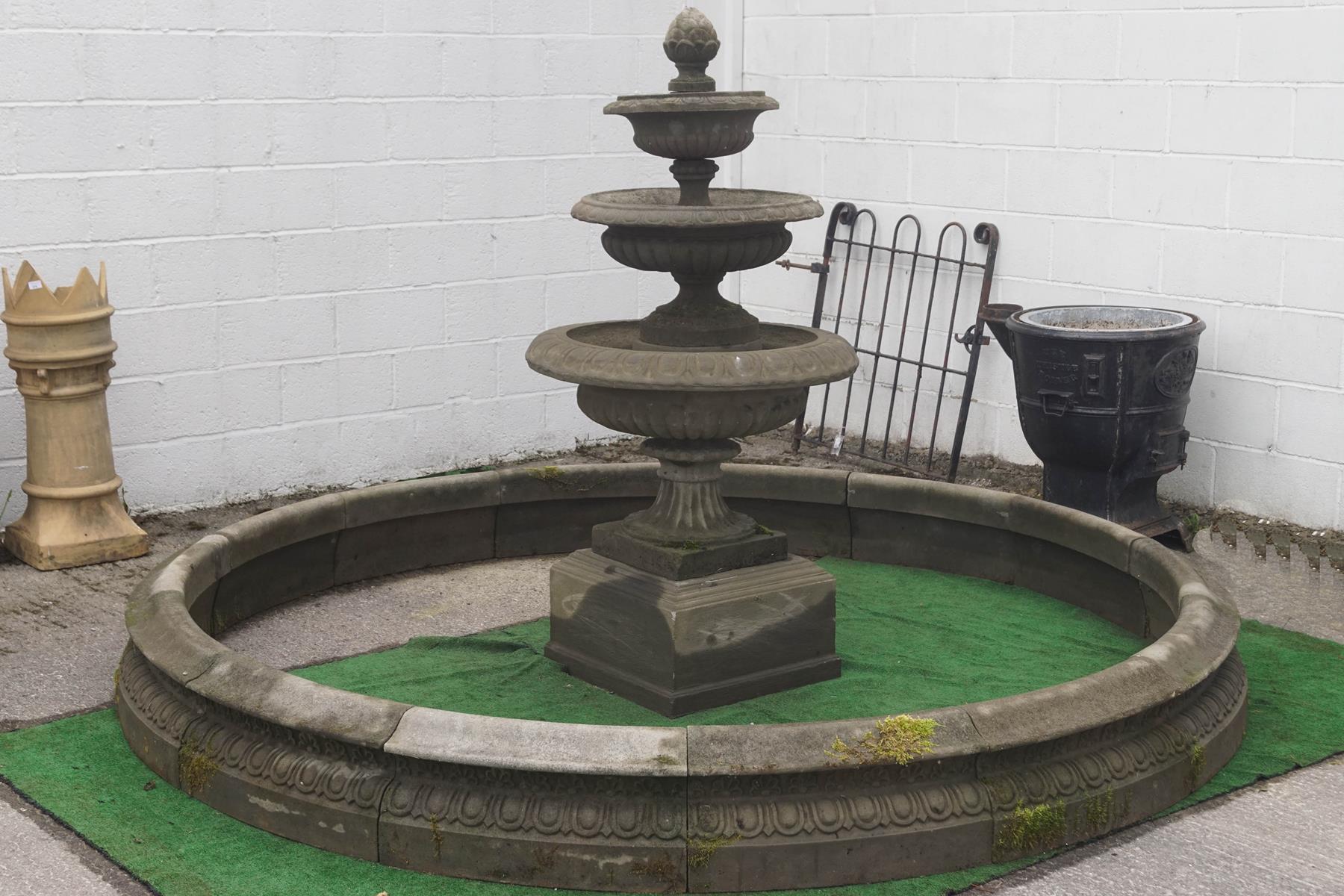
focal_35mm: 52
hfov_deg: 37.9
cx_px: 672
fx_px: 1960
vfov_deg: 25.8
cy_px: 448
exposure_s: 1/200
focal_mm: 35
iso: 500
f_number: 8
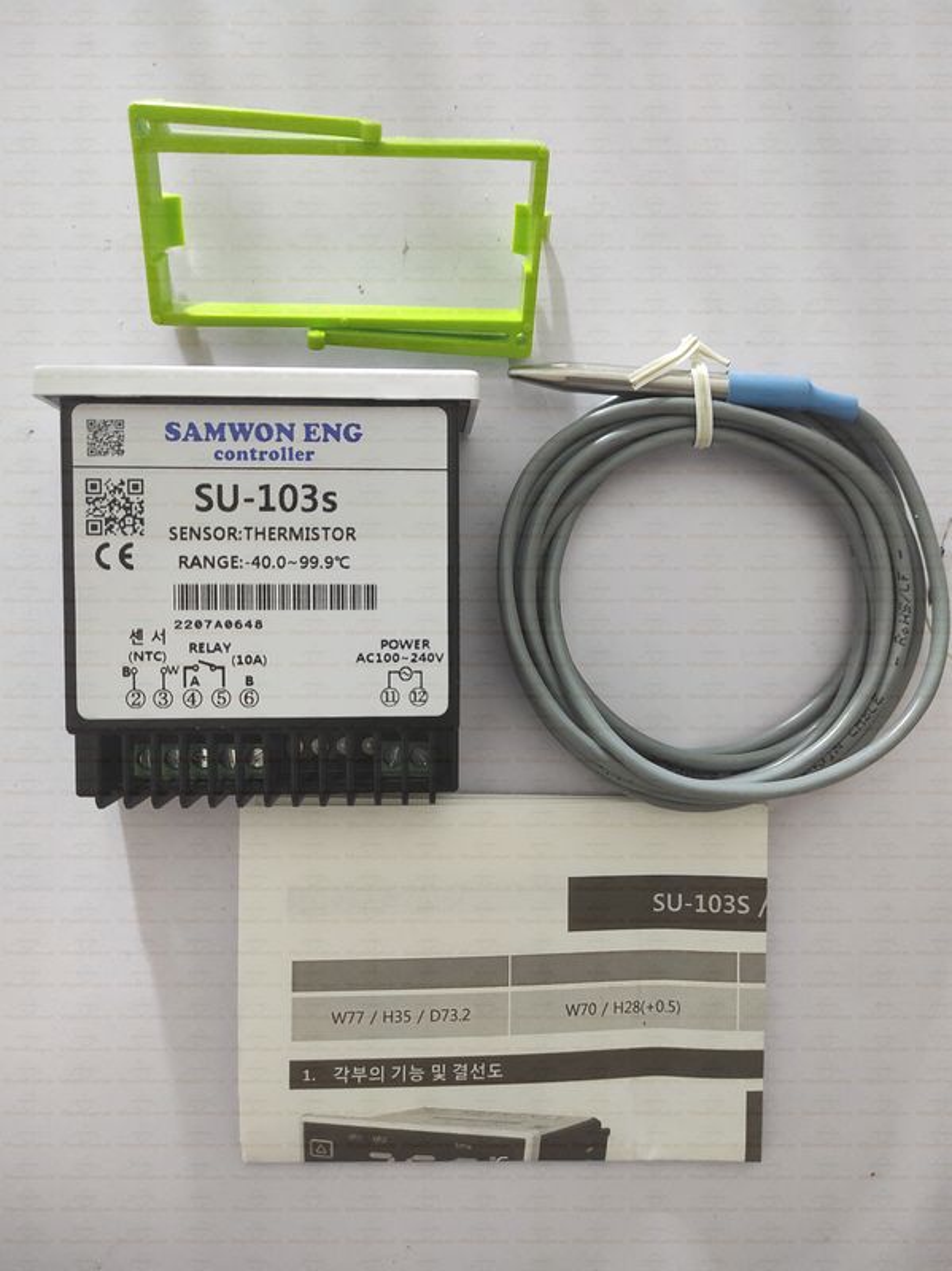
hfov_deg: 54.8
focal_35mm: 25
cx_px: 476
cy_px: 636
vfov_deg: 69.4
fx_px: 918
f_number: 1.89
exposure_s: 1/25
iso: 1767
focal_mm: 5.43
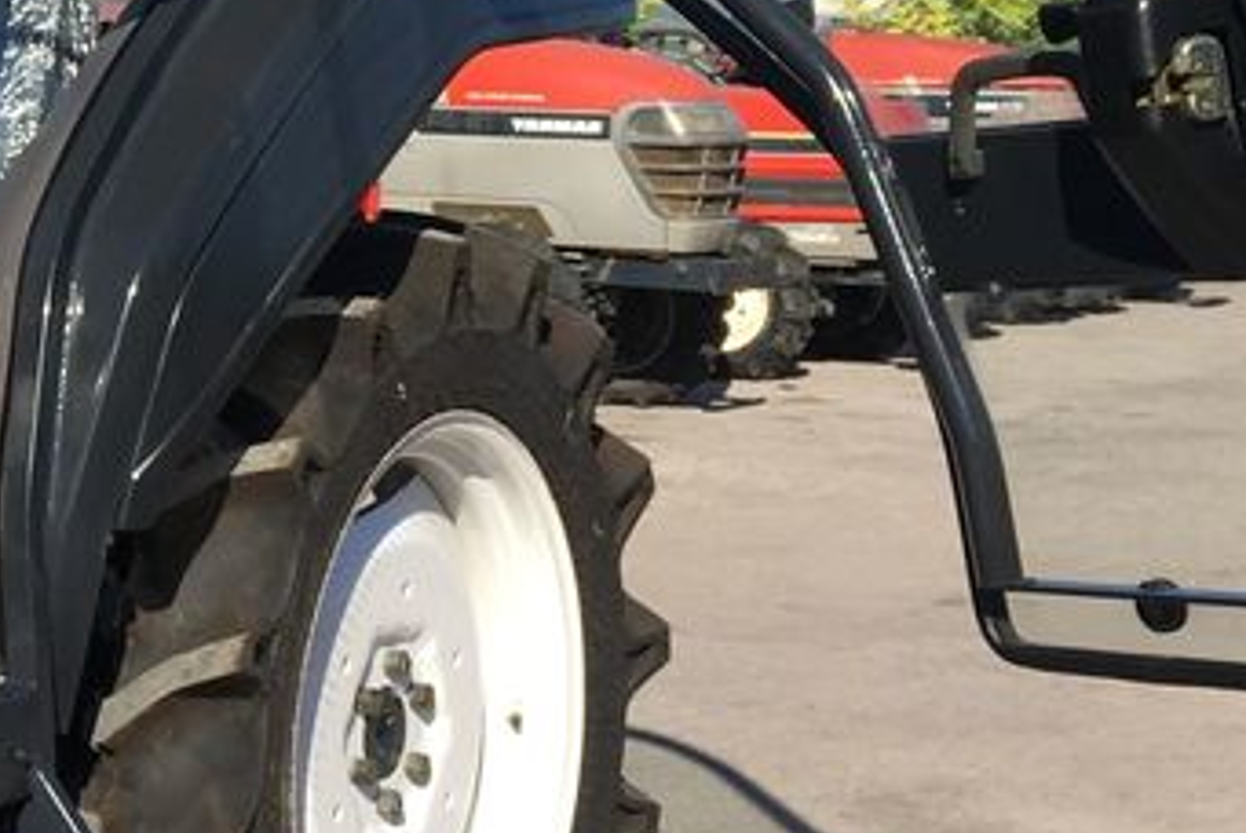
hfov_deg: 17.4
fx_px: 3672
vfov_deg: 12.9
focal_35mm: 106
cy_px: 245
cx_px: -588
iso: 25
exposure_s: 1/1326
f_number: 2.2
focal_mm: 4.15
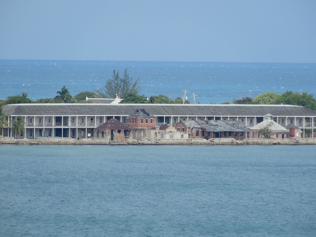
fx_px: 5021
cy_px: 118
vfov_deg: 2.7
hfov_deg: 3.6
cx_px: 158
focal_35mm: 550
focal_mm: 98.1
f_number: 6.3
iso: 80
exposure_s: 1/250
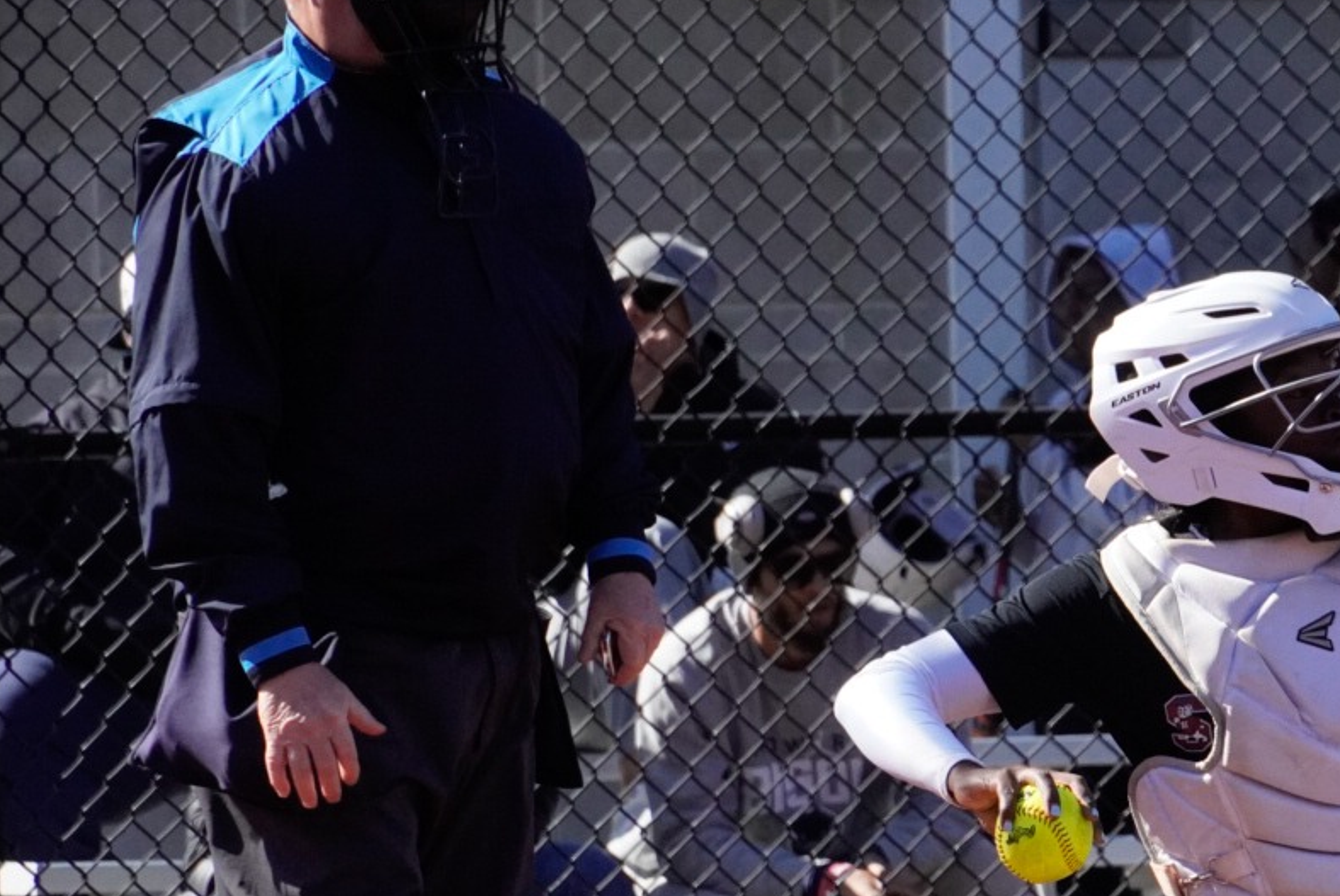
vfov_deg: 3.3
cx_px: 1304
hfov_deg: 5.0
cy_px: 845
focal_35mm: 415
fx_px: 15462
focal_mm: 135
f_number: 7.1
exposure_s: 1/4000
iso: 2500
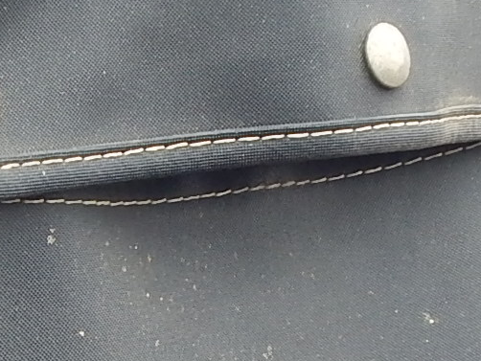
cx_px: 238
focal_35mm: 143
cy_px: 249
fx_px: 1988
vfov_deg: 10.4
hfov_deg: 13.8
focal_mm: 4
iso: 125
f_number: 3
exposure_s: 1/200
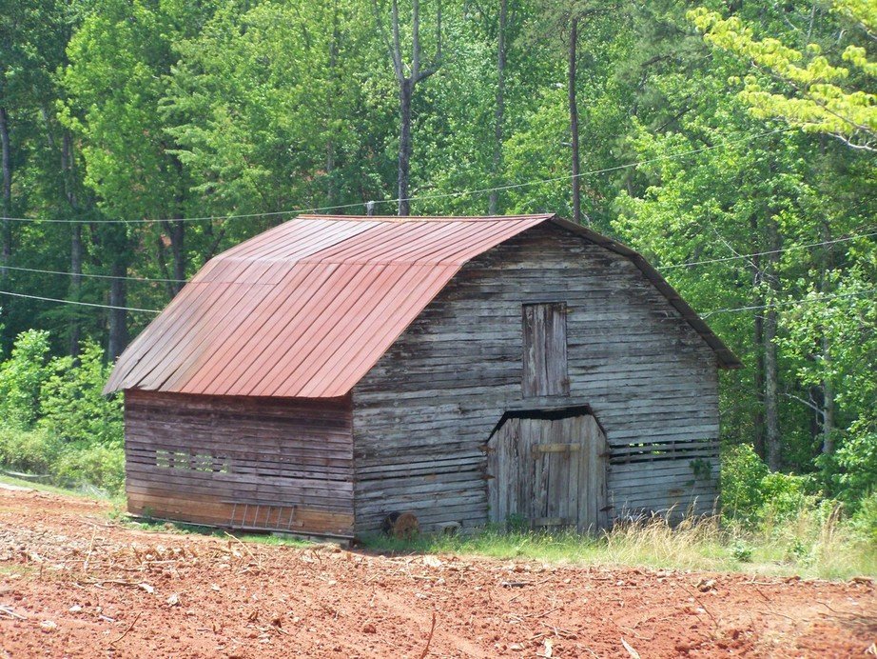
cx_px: 438
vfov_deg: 12.7
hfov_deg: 16.8
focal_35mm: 117
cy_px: 330
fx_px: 2965
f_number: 3.3
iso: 160
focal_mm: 19.4
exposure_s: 1/640
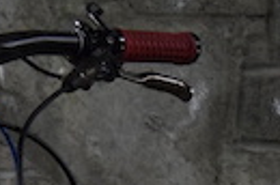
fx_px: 1435
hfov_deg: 10.6
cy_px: 511
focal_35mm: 185
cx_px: -200
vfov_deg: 6.8
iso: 2500
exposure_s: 1/60
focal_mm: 20
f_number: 3.8
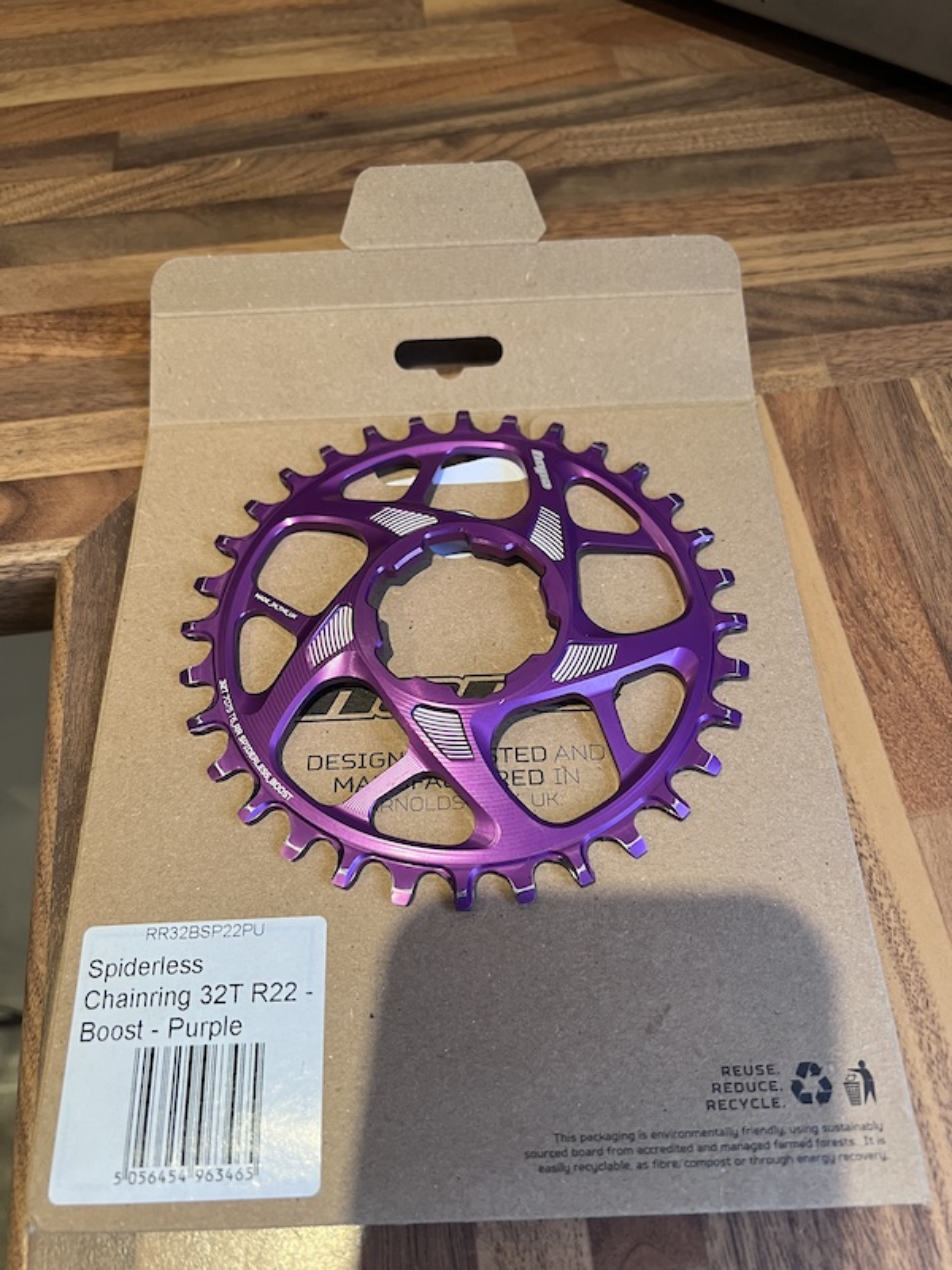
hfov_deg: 53.1
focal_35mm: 26
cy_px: 635
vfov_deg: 67.3
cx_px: 476
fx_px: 953
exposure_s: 1/50
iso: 125
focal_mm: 5.7
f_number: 1.5
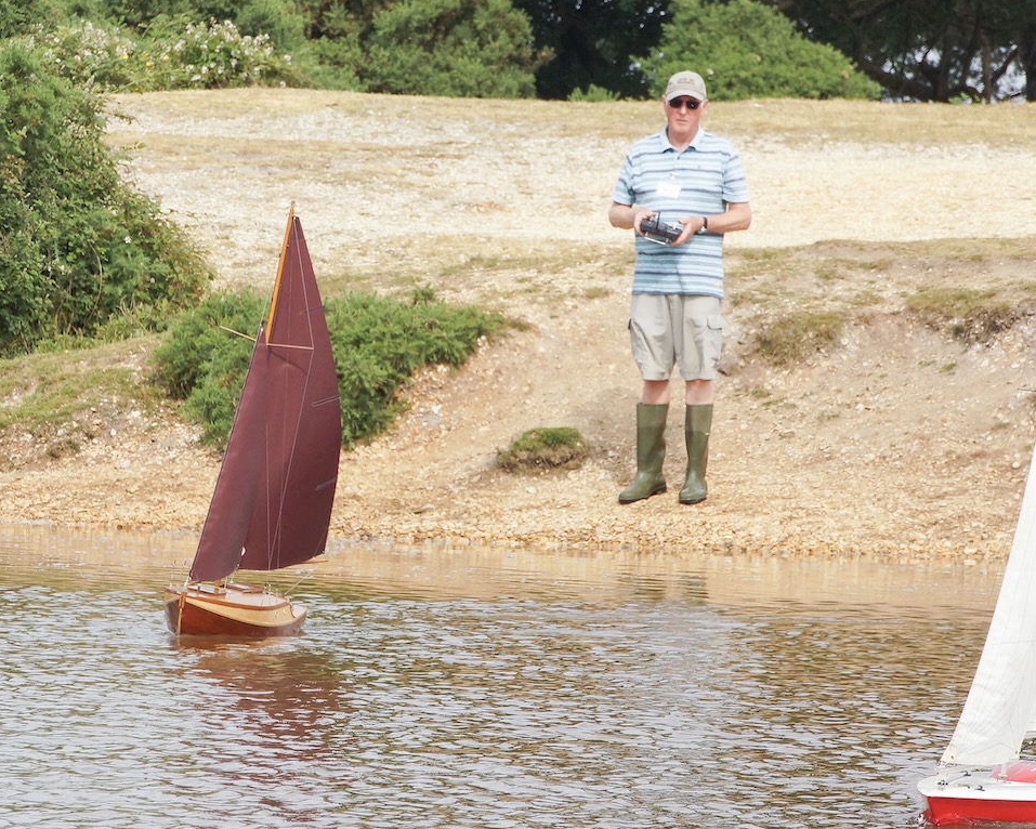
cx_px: 603
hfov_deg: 8.5
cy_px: 423
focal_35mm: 226
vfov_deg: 6.8
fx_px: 6931
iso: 400
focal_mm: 120
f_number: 10
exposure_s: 1/500
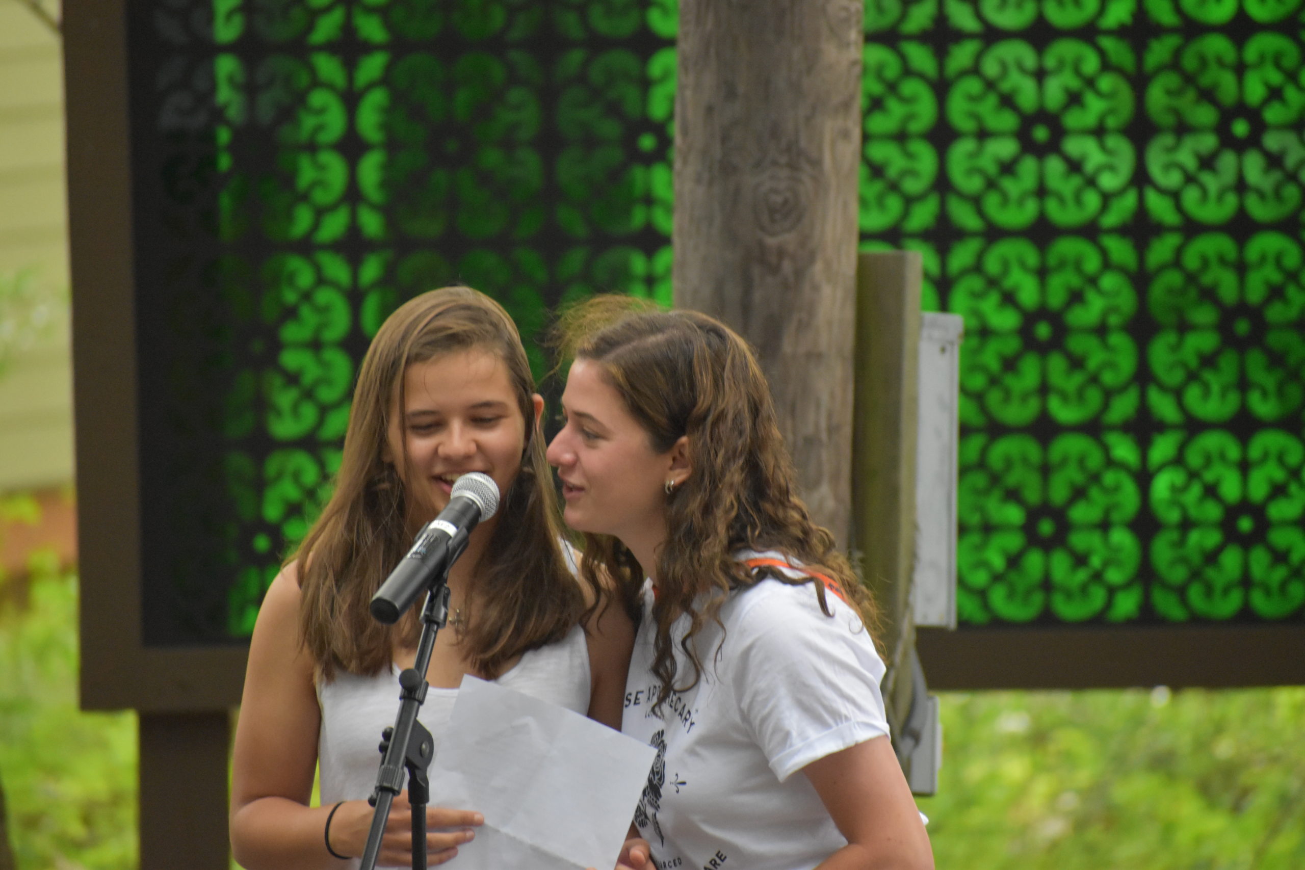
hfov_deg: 4.6
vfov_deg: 3.1
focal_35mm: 450
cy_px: 435
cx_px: 652
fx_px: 16312
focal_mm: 300
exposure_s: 1/500
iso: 2200
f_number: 6.3
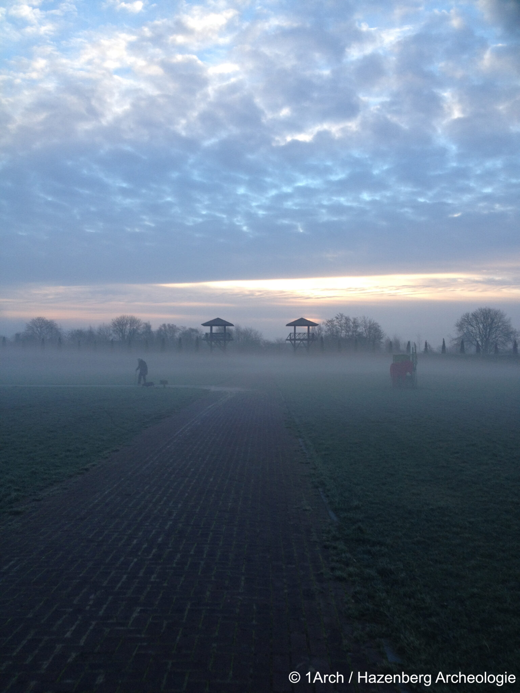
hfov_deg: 40.7
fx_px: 701
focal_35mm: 35
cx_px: 260
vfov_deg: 52.6
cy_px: 346
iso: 50
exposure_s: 1/195
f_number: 2.4
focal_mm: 4.28
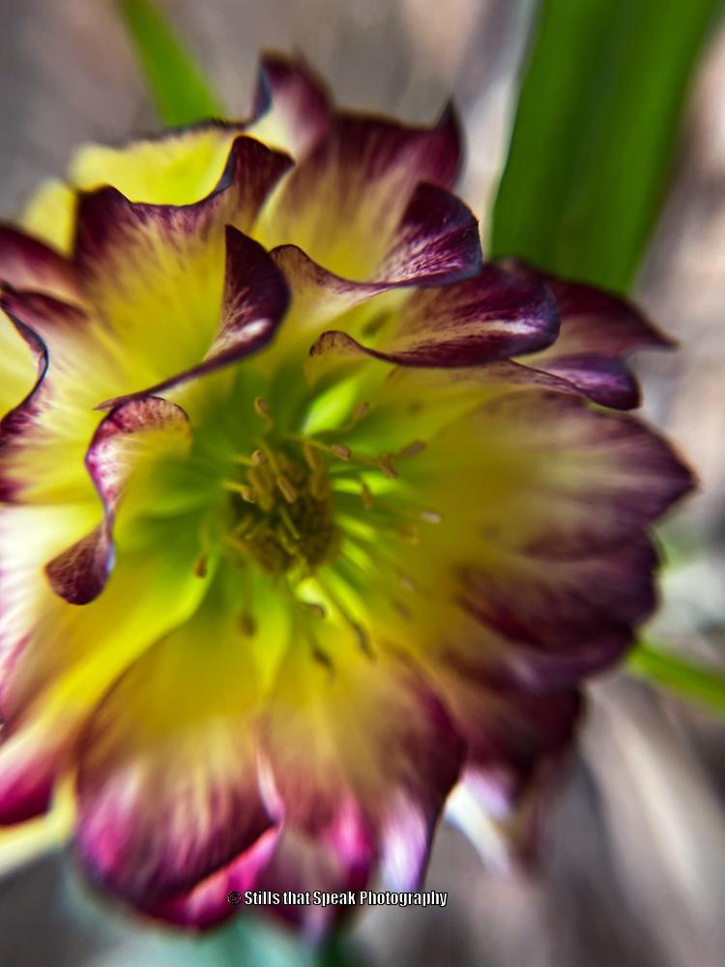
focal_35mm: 26
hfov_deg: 53.1
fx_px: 726
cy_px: 484
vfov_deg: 67.3
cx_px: 362
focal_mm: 5.7
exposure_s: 1/121
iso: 50
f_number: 1.5
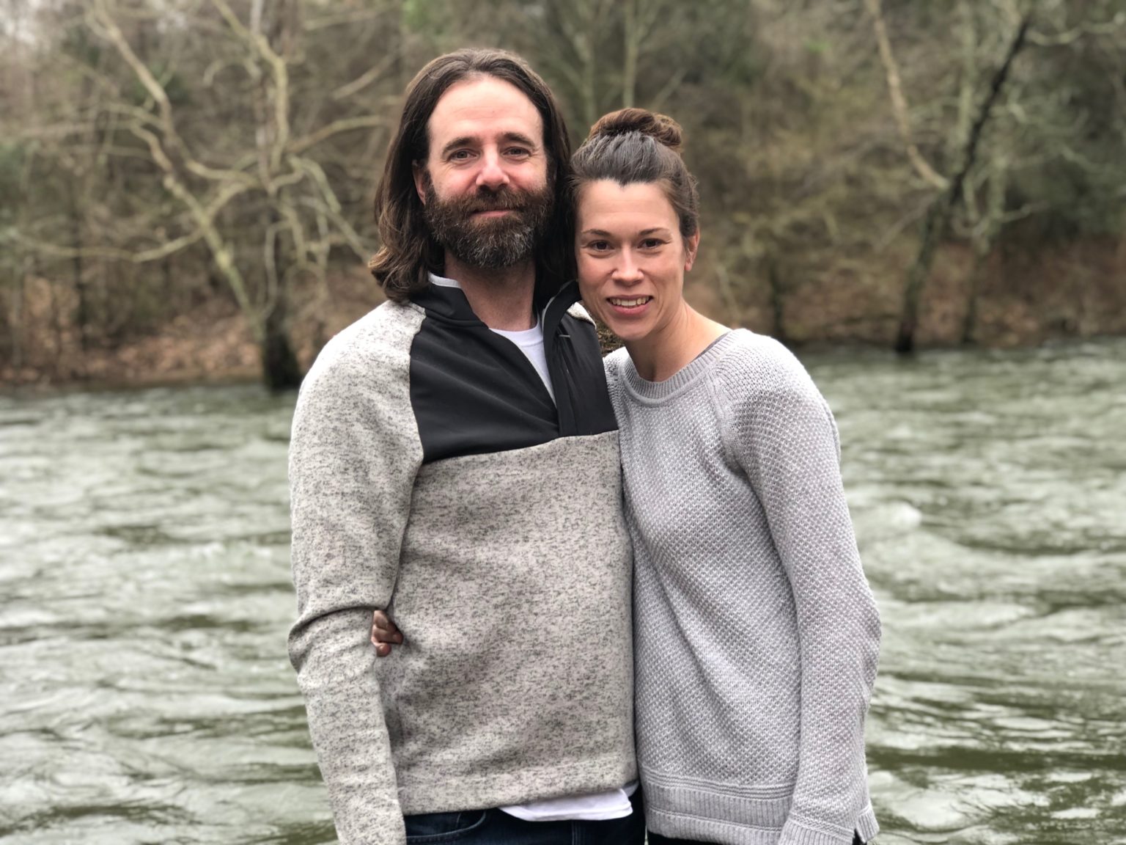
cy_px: 422
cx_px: 563
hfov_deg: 33.8
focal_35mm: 57
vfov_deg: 25.7
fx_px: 1854
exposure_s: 1/40
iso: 20
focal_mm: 6.6
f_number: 2.8
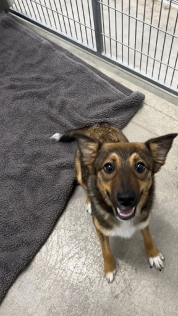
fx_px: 260
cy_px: 151
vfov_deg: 62.6
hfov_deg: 37.2
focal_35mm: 31
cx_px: 125
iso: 125
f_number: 1.6
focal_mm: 5.1
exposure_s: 1/60
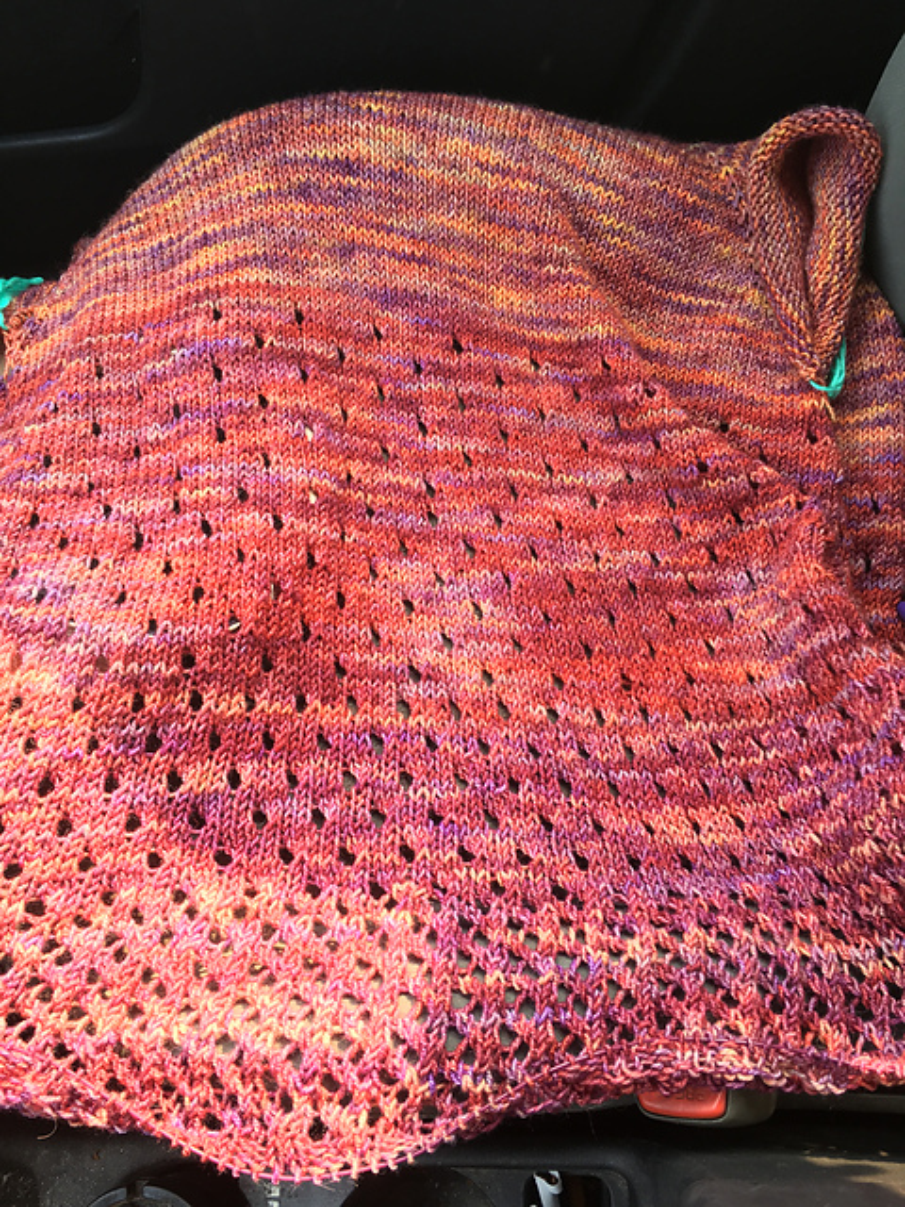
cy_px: 604
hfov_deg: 48.2
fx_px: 1011
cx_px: 452
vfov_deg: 61.7
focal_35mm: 29
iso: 32
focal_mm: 4.15
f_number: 2.2
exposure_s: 1/60
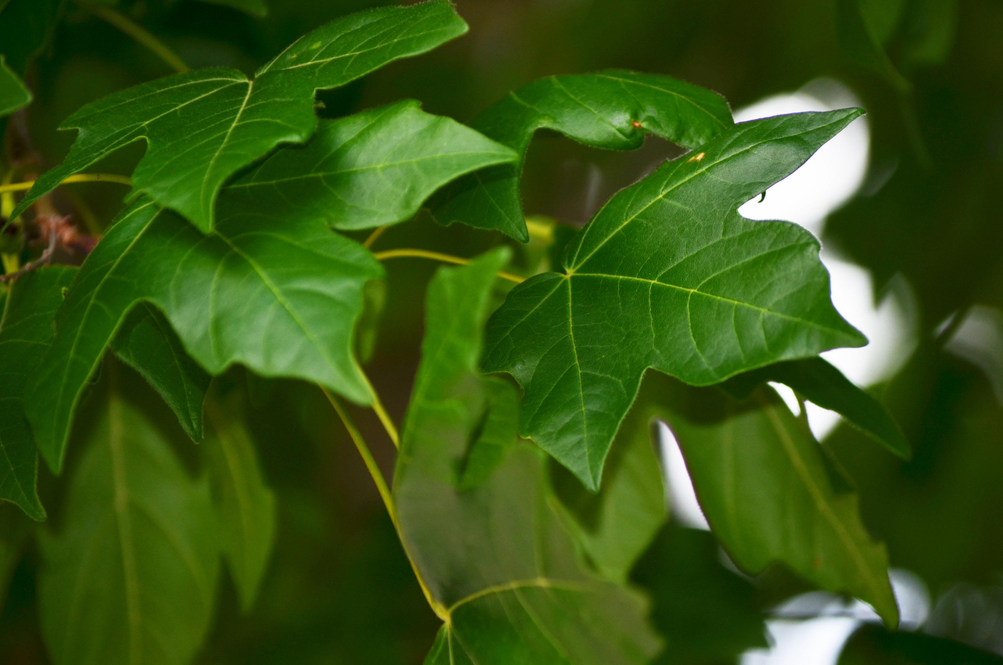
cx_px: 513
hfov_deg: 7.9
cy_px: 310
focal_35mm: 260
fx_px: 7219
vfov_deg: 5.3
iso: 100
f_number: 5
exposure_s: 1/200
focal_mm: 135
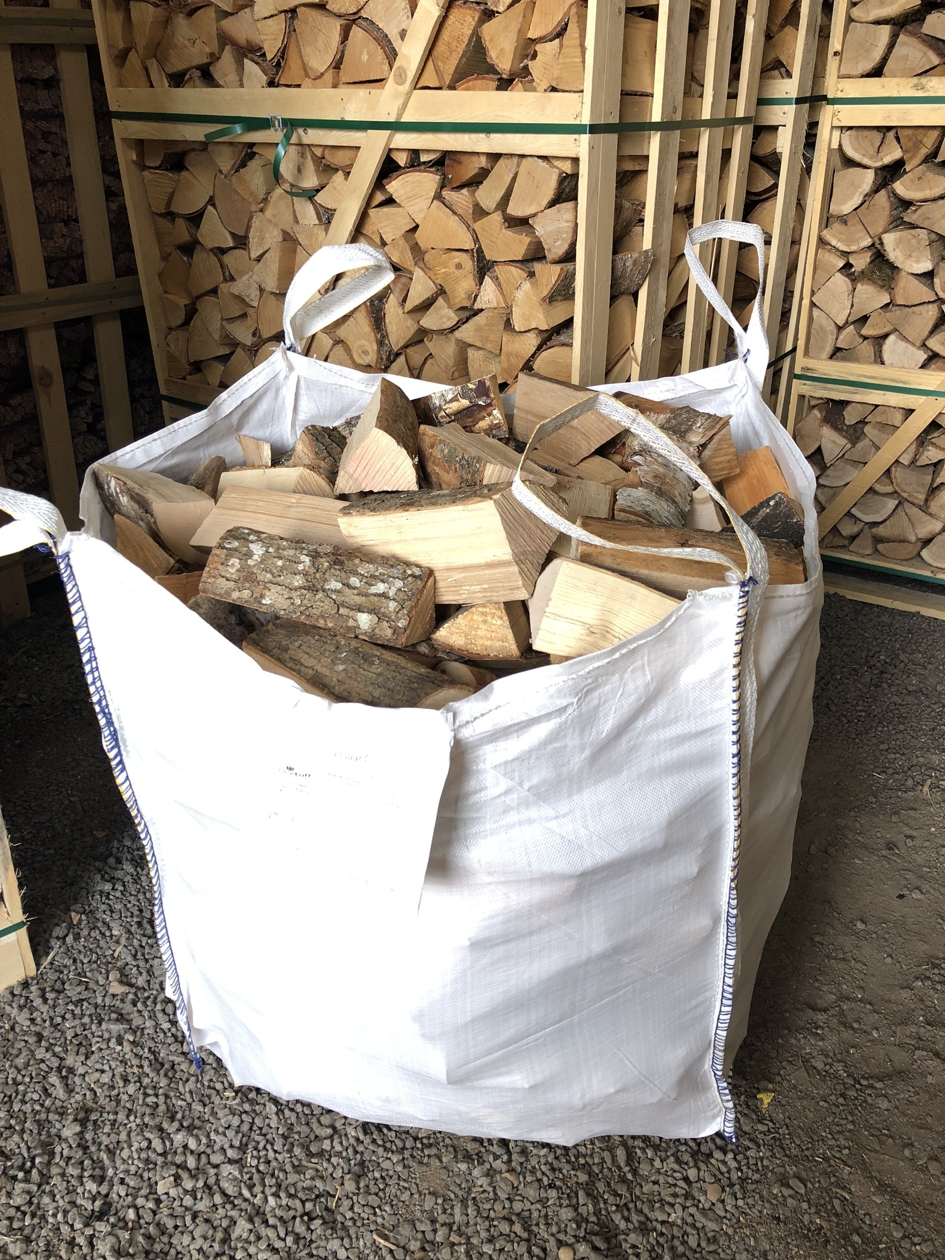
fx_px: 1019
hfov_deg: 49.7
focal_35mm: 28
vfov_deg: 63.4
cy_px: 630
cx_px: 472
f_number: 1.8
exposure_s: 1/40
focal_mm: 3.99
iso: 25
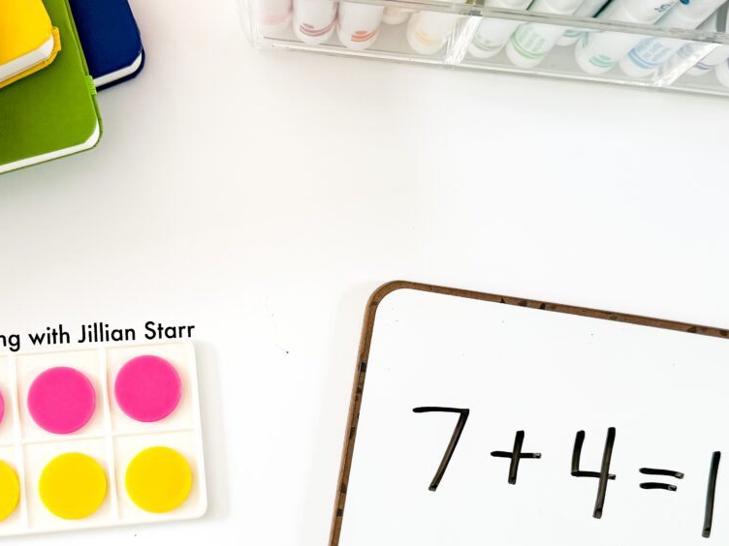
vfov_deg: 29.3
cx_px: 290
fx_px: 1032
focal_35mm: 49
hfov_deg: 38.7
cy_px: 397
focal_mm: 6.76
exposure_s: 1/120
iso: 64
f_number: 1.8
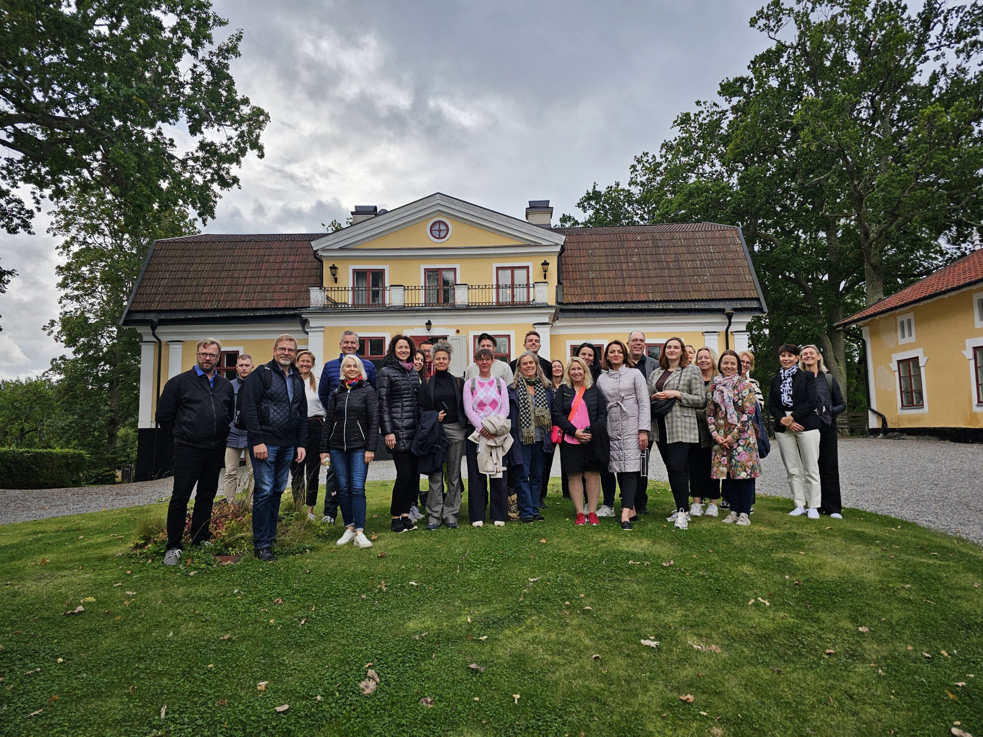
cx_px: 492
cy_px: 368
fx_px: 653
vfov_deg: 58.9
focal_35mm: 23
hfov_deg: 73.9
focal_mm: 6.3
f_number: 1.7
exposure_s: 1/337
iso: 10
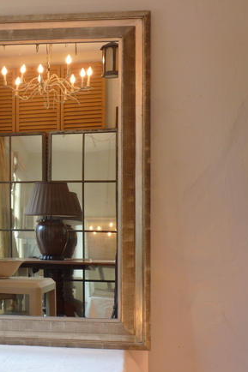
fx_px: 714
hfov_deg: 19.1
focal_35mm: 69
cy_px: 185
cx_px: -5
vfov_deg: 29.3
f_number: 3.8
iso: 80
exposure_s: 1/8
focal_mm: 7.9
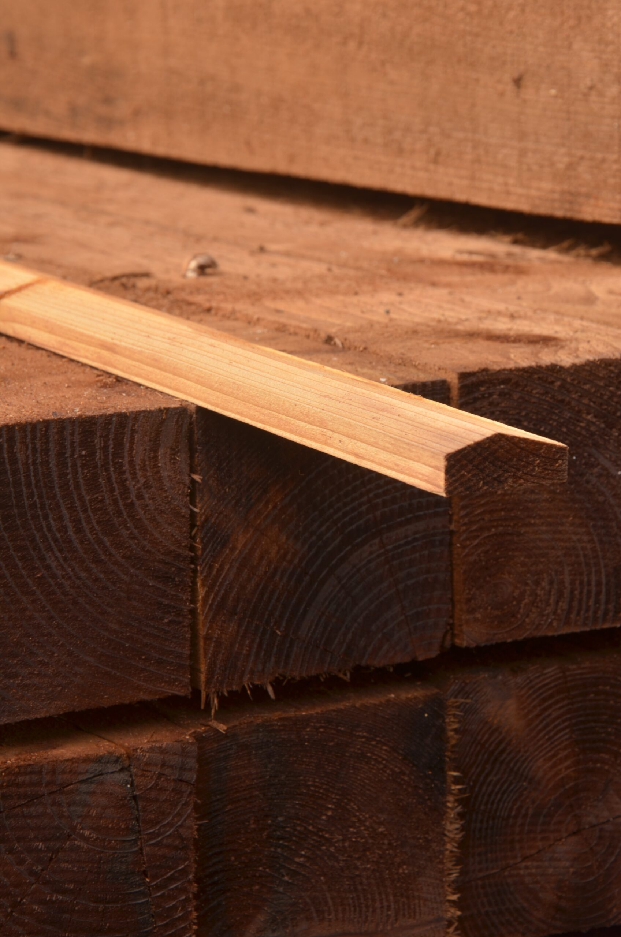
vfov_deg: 16.1
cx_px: 310
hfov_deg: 10.7
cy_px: 468
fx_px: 3313
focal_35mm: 128
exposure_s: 1/8
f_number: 13
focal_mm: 85
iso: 100
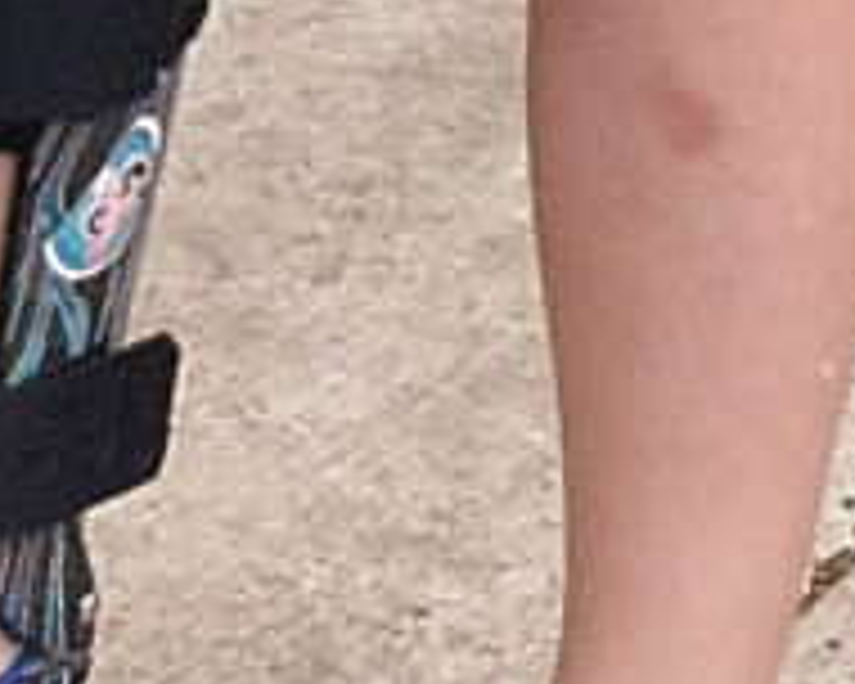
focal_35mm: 246
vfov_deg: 5.7
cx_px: 130
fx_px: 6225
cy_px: -1613
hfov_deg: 7.8
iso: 80
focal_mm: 3.85
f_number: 2.8
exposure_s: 1/343
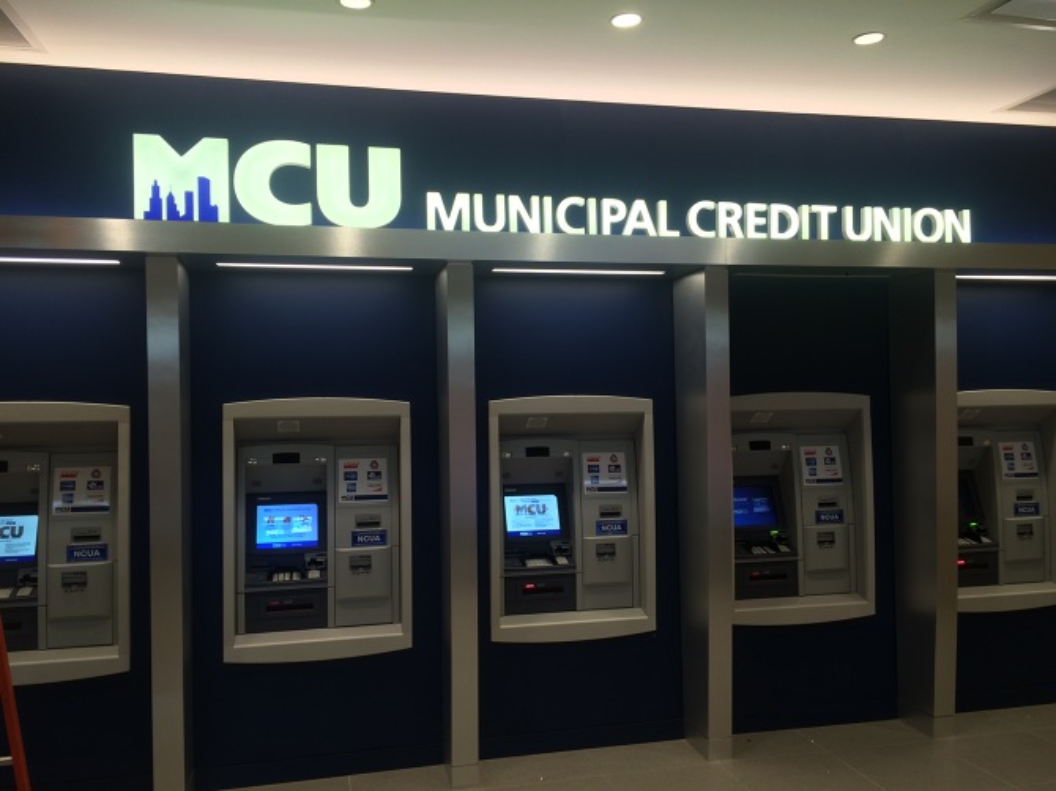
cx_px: 528
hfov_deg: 61.7
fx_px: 884
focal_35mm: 29
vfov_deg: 48.2
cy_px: 396
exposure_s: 1/60
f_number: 2.2
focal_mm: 4.15
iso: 40
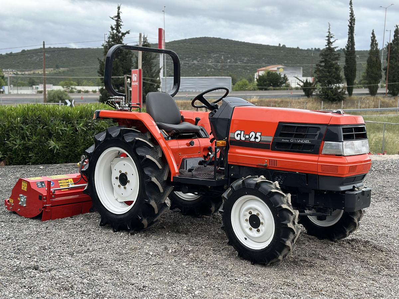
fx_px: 553
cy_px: 150
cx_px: 200
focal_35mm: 48
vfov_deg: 30.3
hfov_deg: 39.7
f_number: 1.78
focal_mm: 6.86
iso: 80
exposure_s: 1/663
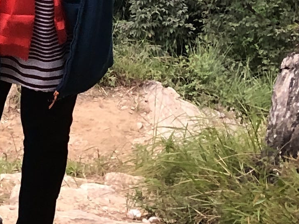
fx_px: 1330
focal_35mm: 154
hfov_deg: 11.9
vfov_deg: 9.1
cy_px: -199
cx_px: -231
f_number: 1.8
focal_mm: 3.99
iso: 40
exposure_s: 1/17
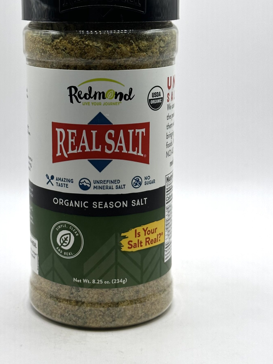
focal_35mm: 69
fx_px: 725
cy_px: 148
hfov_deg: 21.3
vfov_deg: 28.1
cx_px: 97
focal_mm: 6.86
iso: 64
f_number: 1.78
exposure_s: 1/444
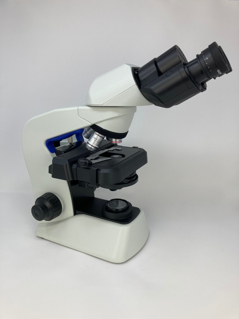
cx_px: 120
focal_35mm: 28
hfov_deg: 49.7
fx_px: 258
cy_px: 160
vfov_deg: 63.4
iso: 20
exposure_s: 1/350
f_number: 1.8
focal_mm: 4
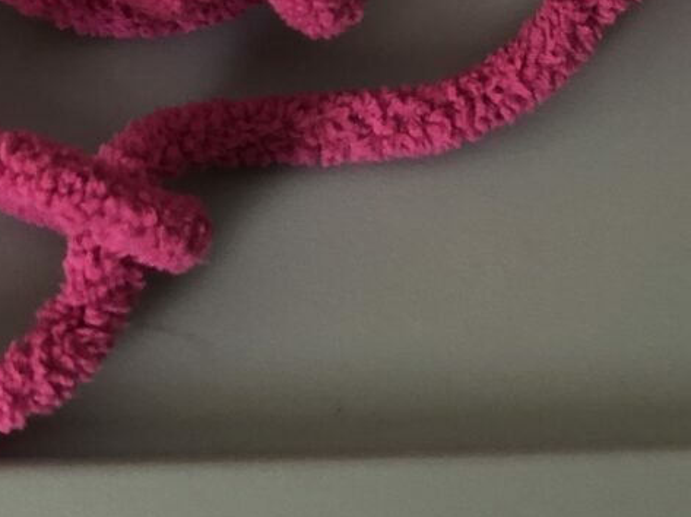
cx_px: 481
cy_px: -178
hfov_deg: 21.4
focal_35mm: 91
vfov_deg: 15.4
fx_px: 1815
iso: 100
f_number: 1.8
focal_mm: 3.99
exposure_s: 1/15
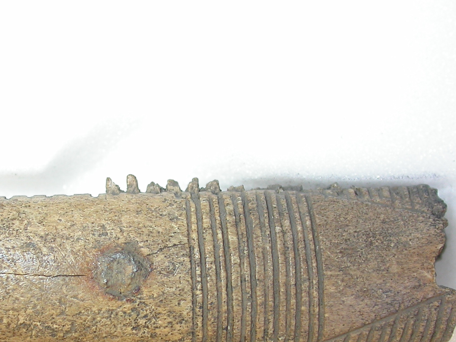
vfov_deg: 18.1
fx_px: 1067
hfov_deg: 24.0
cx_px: 150
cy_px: 262
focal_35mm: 81
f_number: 2.8
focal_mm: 9.8
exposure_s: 1/11.4
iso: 100
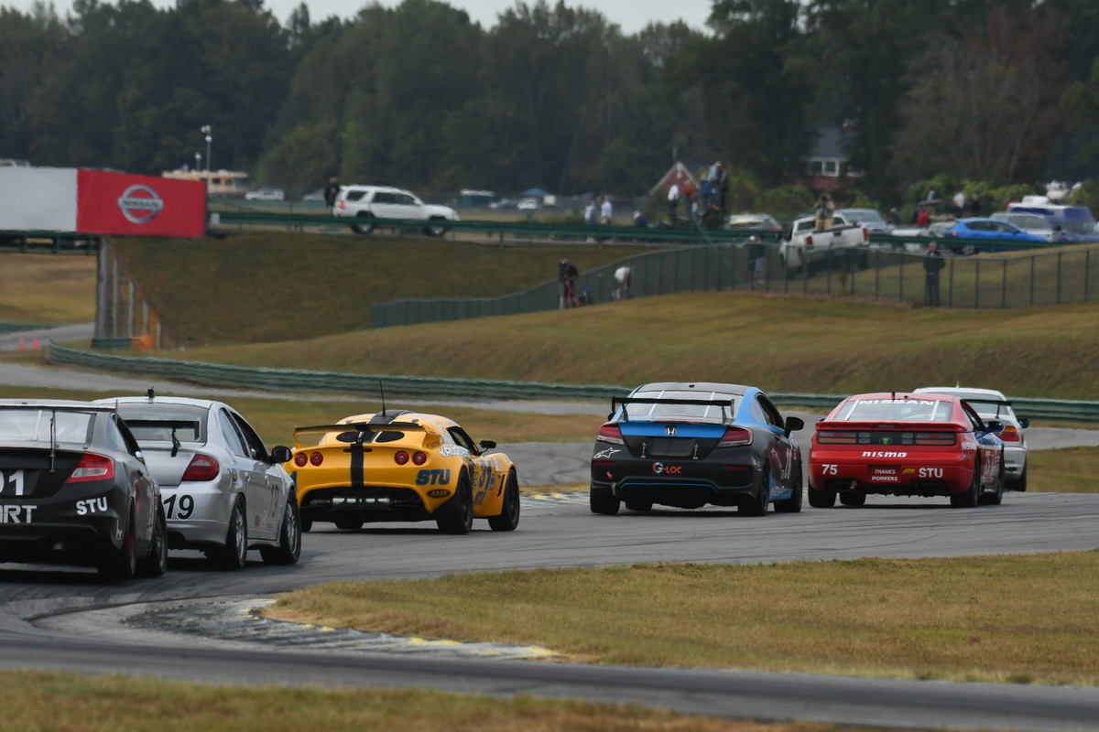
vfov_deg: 3.4
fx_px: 12363
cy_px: 366
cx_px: 550
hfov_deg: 5.1
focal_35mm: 405
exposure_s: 1/800
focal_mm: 270
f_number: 5.6
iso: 400
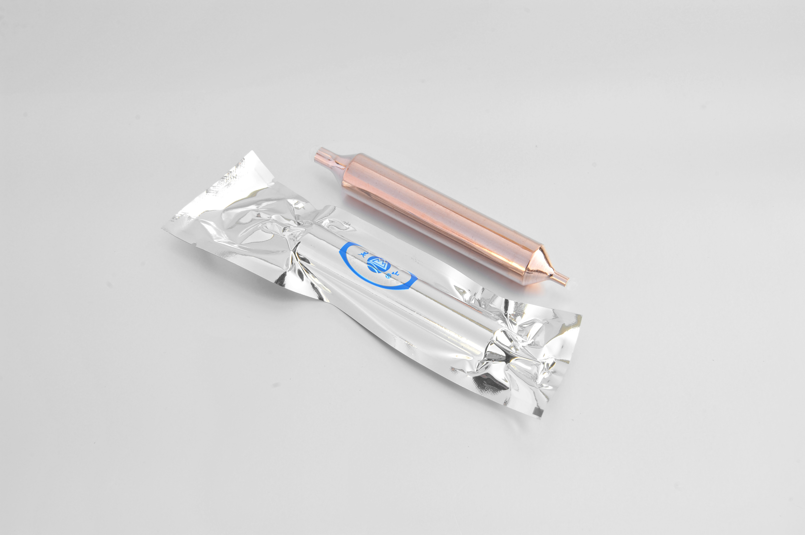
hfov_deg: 32.4
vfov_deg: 21.9
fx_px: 1385
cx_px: 402
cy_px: 268
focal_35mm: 62
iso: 400
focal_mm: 62
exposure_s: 1/80
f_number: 10
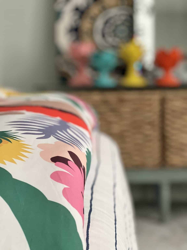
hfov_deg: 19.1
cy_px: 125
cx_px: 94
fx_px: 555
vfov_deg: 25.3
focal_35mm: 77
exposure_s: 1/35
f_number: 2.8
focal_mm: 9
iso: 400
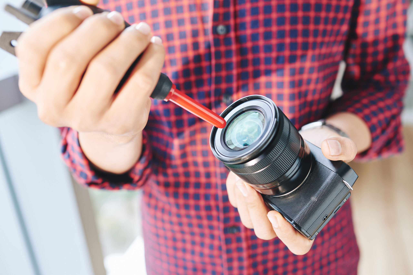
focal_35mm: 35
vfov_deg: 37.9
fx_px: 402
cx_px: 206
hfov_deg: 54.4
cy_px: 138
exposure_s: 1/250
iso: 400
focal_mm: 35
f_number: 3.3
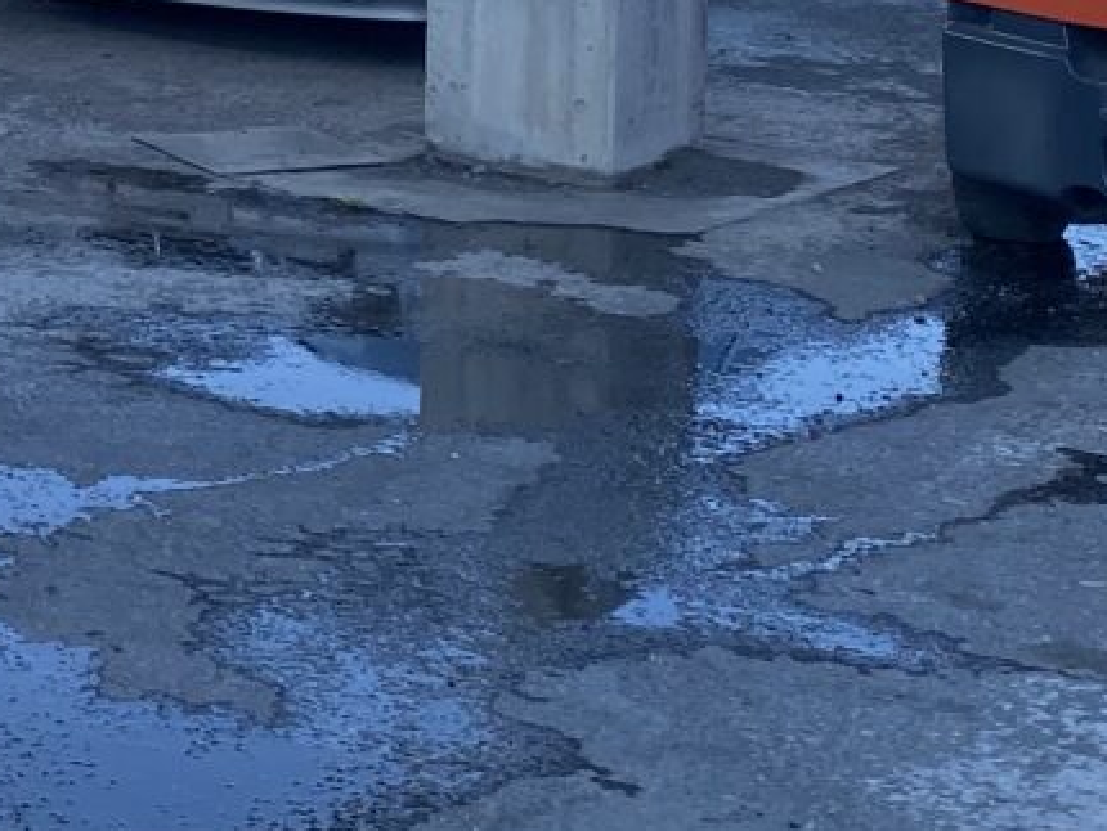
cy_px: -257
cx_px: -281
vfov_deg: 12.4
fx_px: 3712
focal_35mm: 116
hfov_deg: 16.2
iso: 32
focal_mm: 4.25
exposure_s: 1/1135
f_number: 1.8
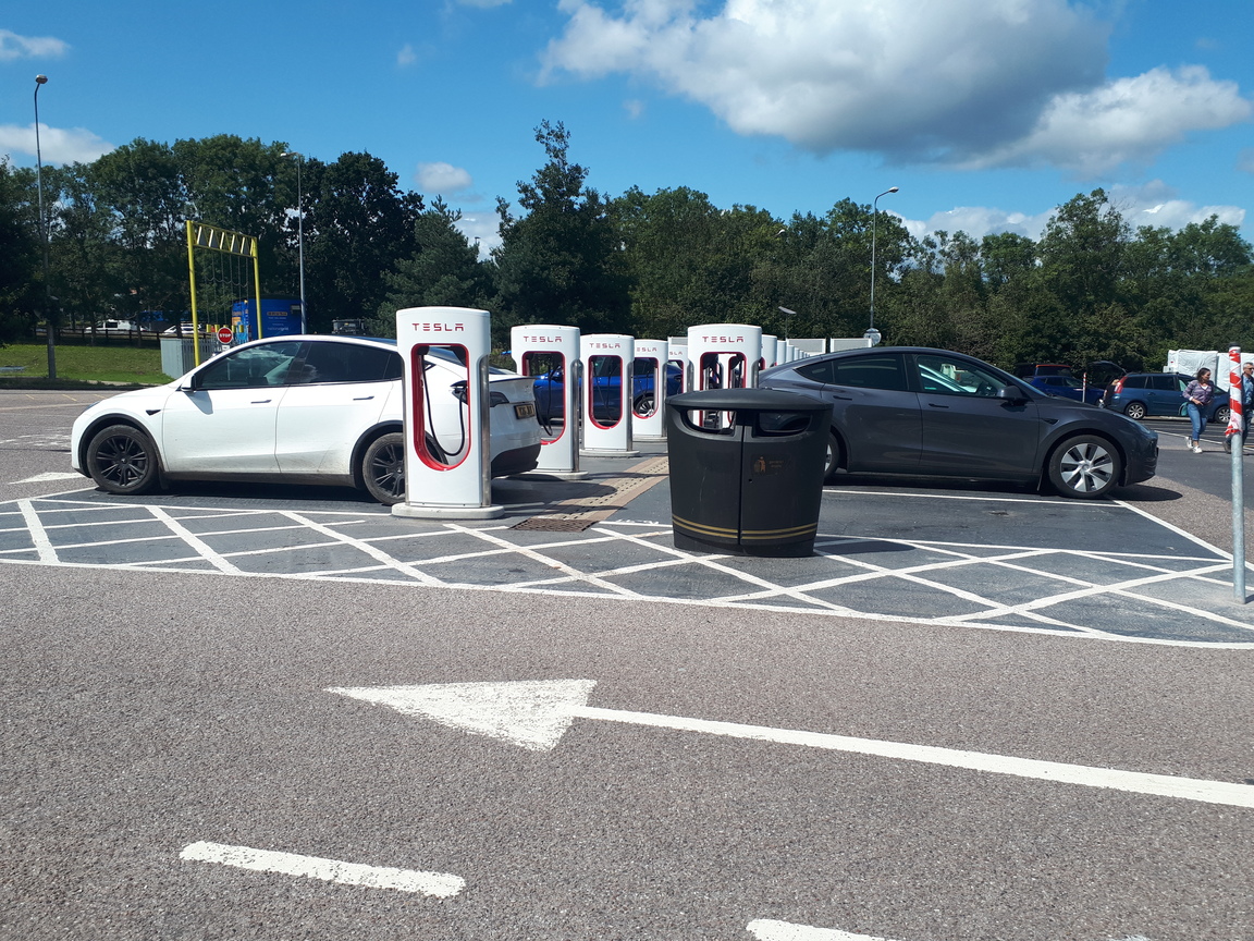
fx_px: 978
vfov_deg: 51.4
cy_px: 470
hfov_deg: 65.3
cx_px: 627
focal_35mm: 27
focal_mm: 3.6
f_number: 1.9
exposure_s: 1/1901
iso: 40
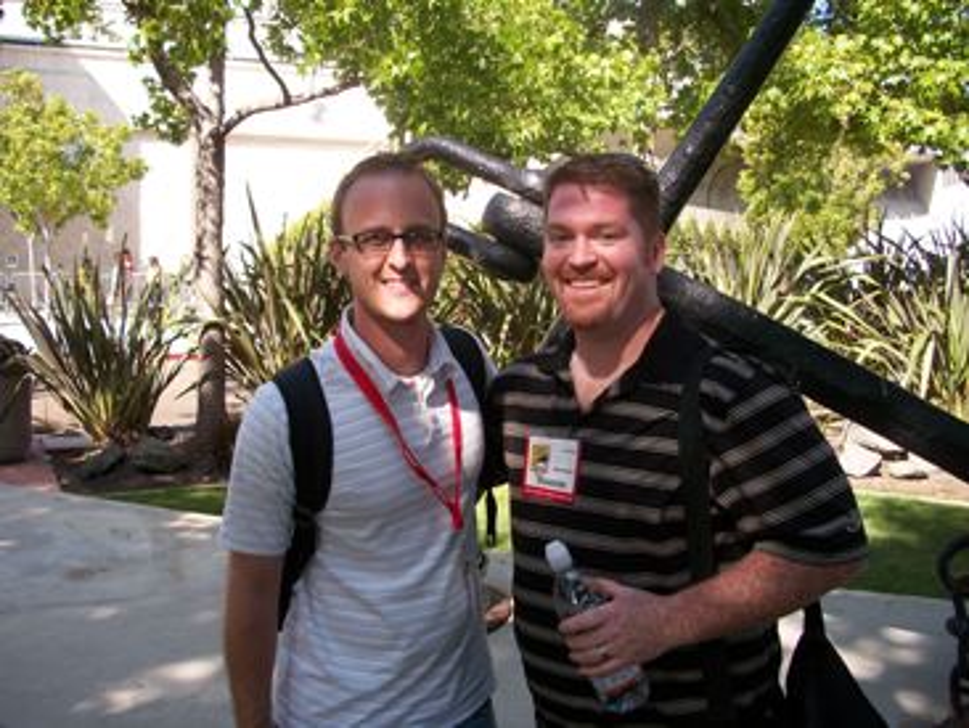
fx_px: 980
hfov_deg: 52.6
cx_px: 484
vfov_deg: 40.7
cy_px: 364
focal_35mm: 35
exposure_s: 1/320
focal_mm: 6.3
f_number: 3.1
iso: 80
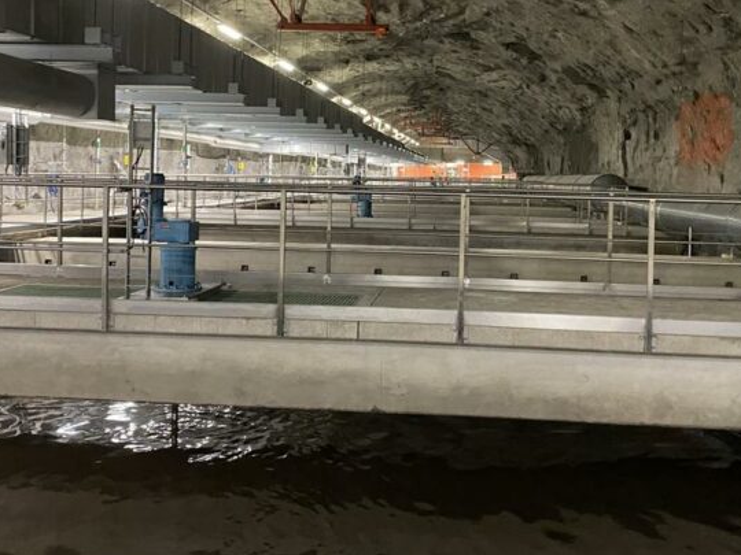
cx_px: 409
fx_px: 792
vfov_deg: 38.3
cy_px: 196
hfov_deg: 50.1
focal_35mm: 37
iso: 500
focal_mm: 4.25
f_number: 1.8
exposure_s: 1/25
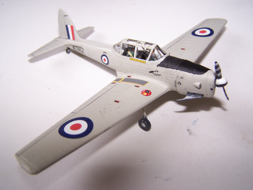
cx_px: 126
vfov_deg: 37.7
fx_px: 278
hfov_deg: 49.0
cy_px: 95
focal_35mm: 38
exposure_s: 1/60
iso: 80
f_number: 2.8
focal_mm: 6.3
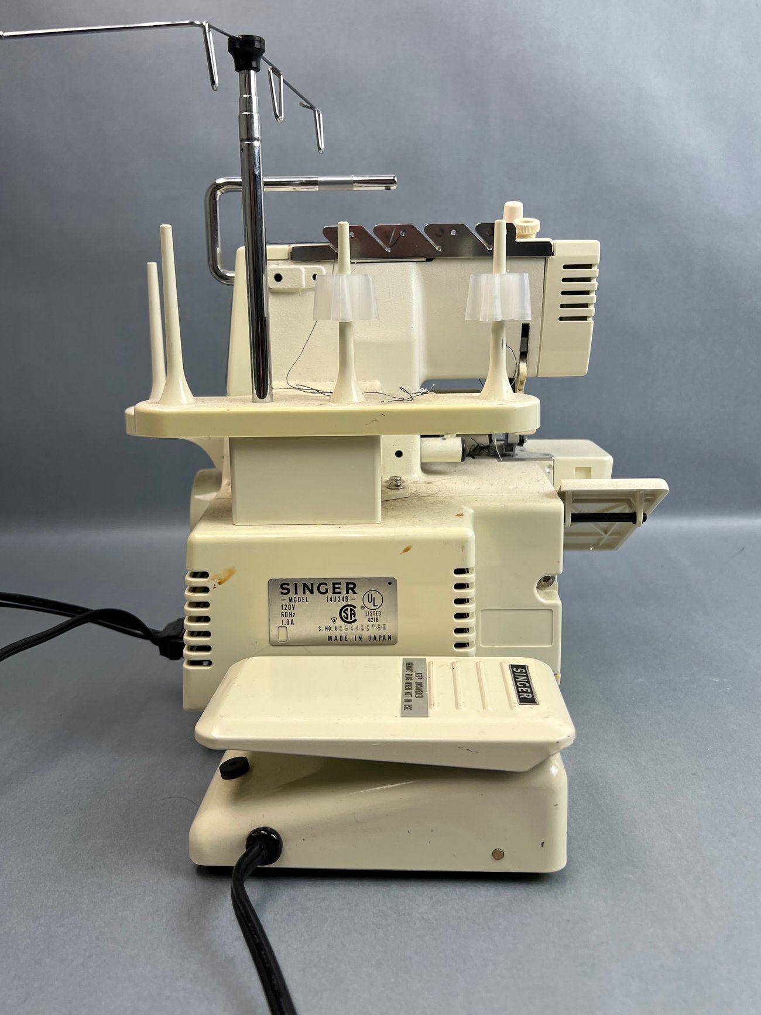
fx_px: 879
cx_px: 364
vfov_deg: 59.9
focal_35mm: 30
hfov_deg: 46.8
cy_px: 460
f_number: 1.5
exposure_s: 1/120
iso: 40
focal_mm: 5.7
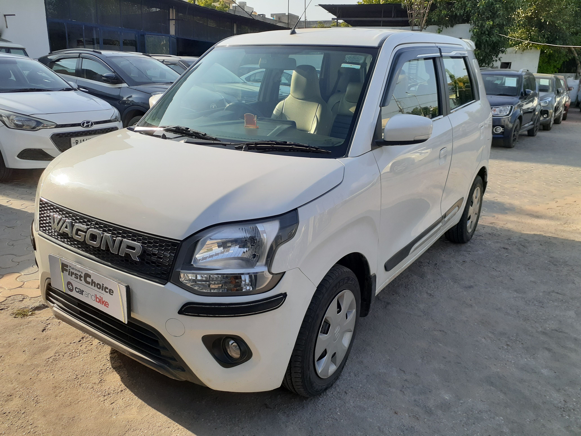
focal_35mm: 27
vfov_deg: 51.4
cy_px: 218
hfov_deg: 65.3
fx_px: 453
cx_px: 290
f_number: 1.9
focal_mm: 3.6
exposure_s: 1/868
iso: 40
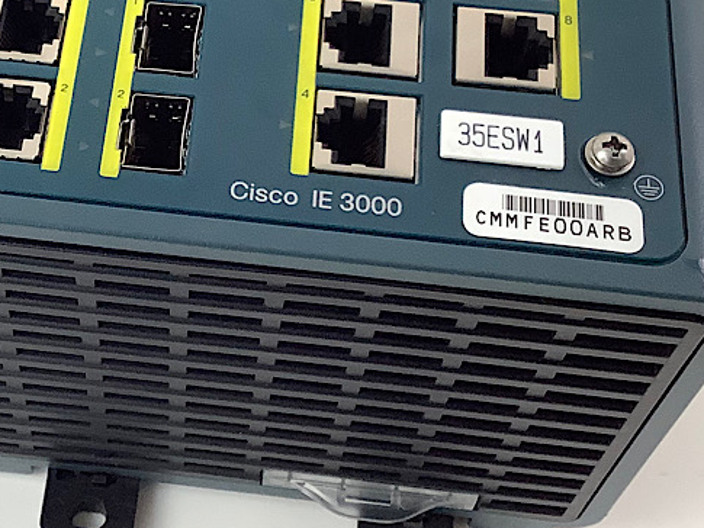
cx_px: 146
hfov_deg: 25.2
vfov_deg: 19.2
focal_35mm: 76
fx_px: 1546
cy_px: 94
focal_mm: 3.3
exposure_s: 1/100
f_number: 2.4
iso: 80
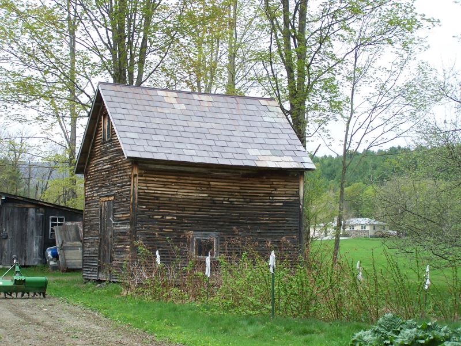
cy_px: 173
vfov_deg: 22.0
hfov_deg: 29.0
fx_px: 893
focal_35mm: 67
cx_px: 230
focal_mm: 11.1
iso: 80
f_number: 3.2
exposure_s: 1/400
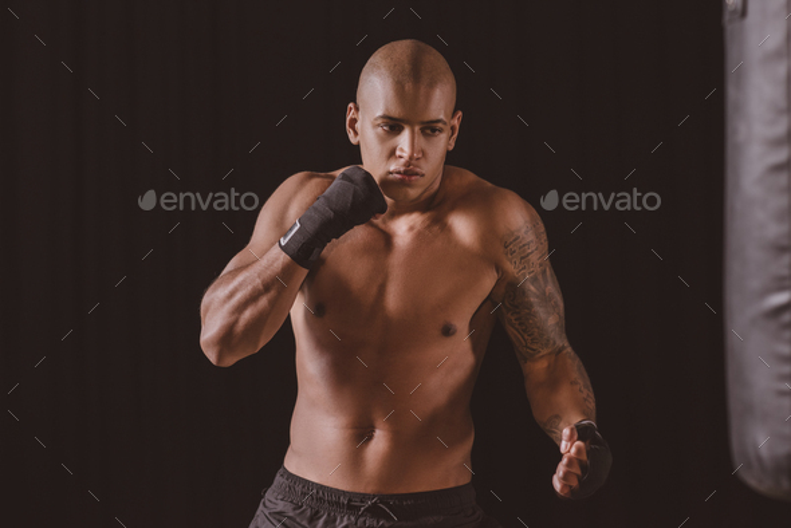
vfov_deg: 16.1
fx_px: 1868
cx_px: 396
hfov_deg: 23.9
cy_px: 264
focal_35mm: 85
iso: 800
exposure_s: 1/250
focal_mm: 85
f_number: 3.5
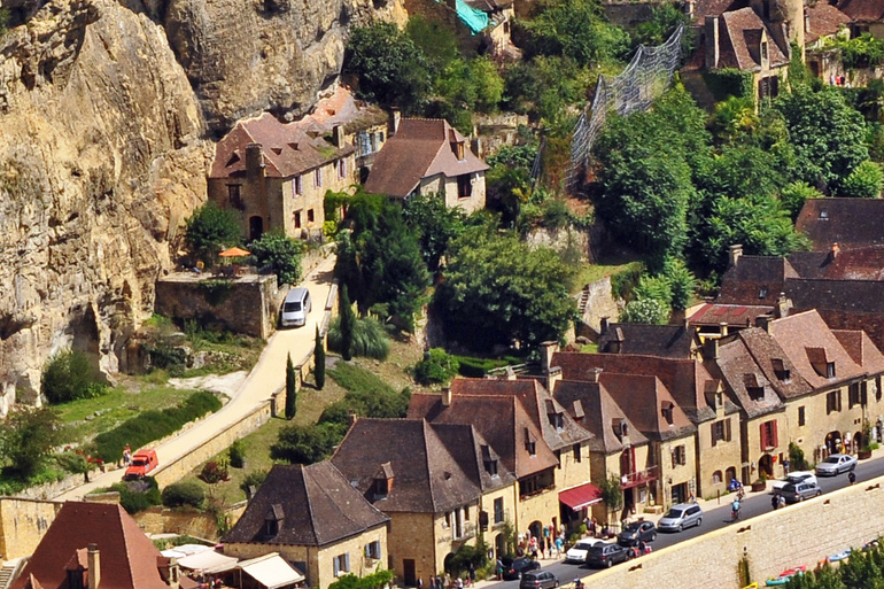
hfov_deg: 5.3
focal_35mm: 391
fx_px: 9587
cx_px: 197
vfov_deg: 3.5
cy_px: 495
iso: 250
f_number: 10
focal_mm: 85
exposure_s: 1/400
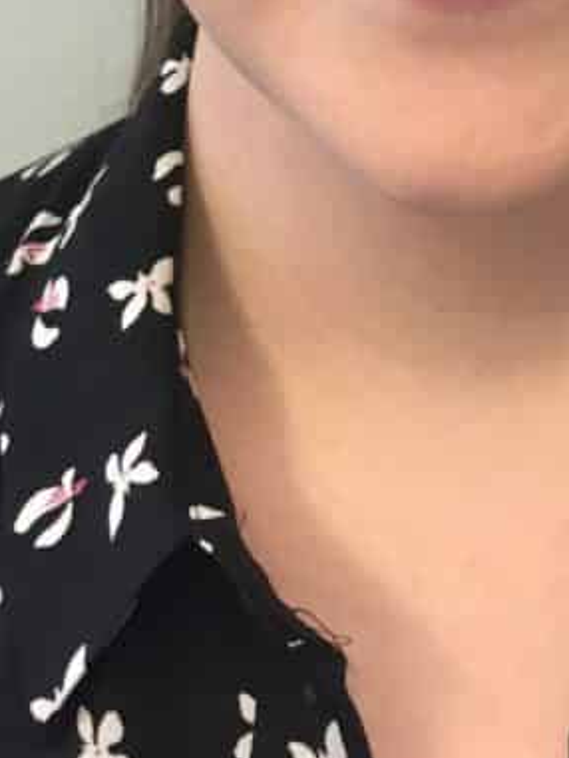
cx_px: 507
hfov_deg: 12.6
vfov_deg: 15.8
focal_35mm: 117
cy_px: -292
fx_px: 2563
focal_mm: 4.15
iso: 125
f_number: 2.2
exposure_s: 1/33
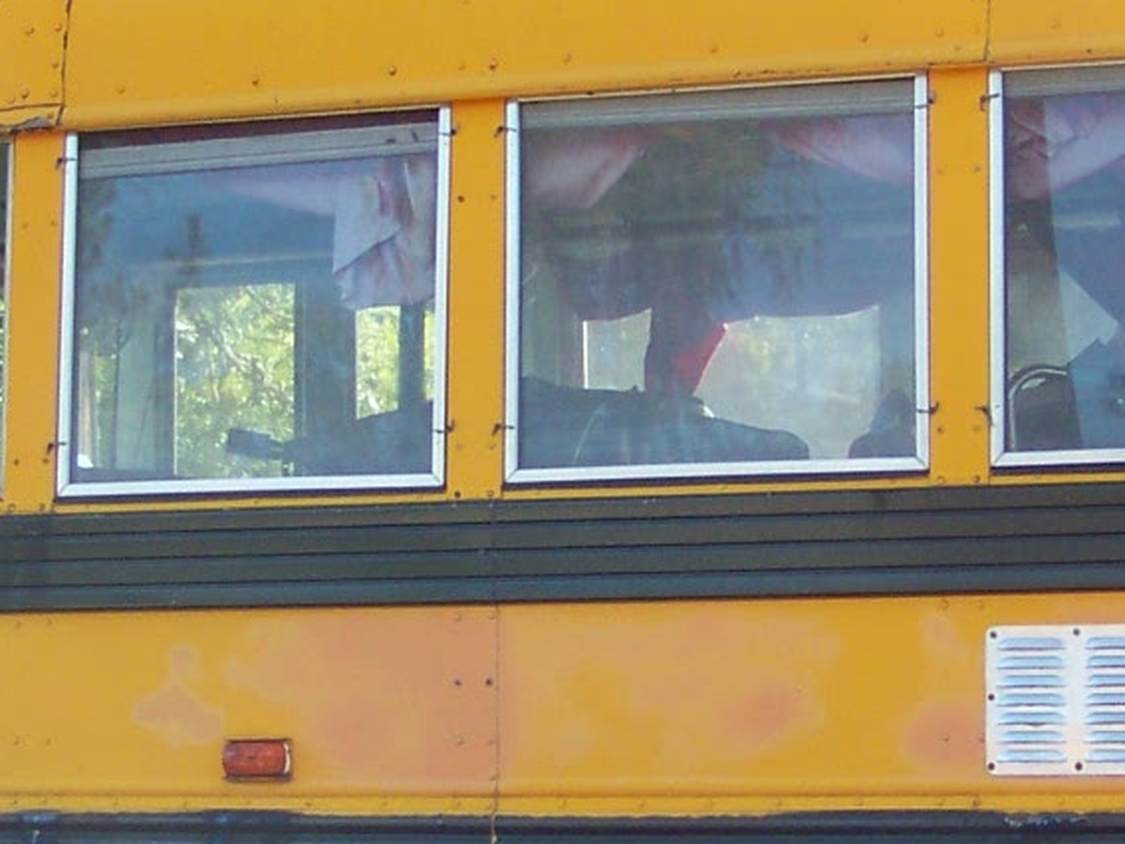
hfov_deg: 15.1
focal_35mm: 130
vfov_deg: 11.4
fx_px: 4224
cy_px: 494
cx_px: 744
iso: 64
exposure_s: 1/160
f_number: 2.8
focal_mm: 5.85
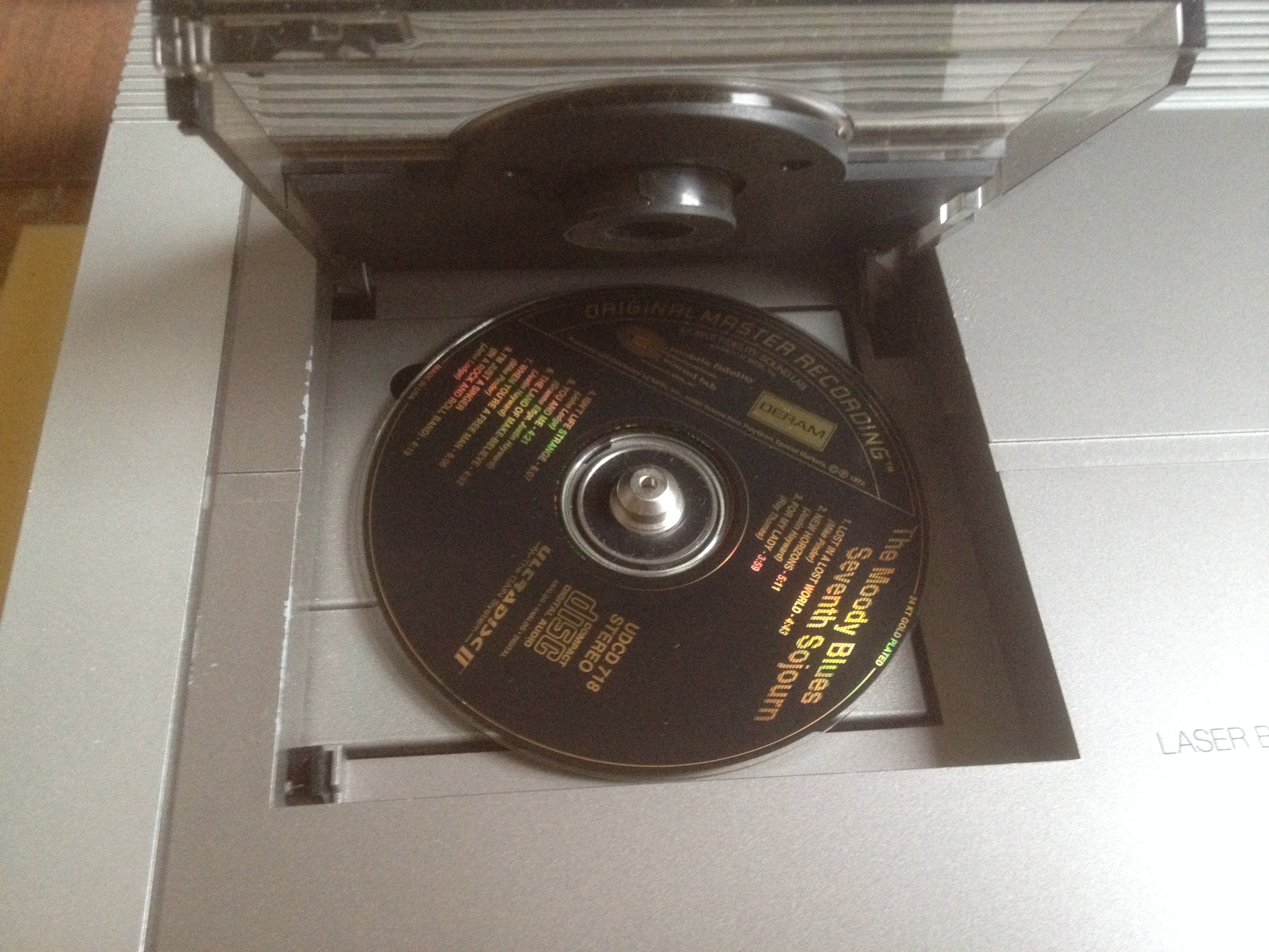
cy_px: 476
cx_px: 634
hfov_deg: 52.6
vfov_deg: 40.7
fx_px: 1283
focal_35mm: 35
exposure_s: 1/20
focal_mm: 4.28
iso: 400
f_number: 2.4
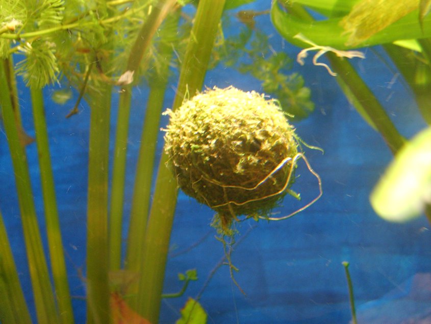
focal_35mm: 35
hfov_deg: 52.6
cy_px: 162
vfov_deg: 40.7
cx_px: 216
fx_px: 436
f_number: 2.8
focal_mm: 5.8
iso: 139
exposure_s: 1/4
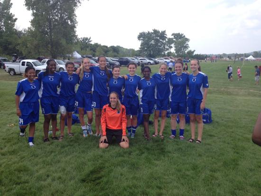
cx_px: 130
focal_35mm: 35
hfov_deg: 52.6
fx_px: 264
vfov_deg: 40.7
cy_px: 98
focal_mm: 4.28
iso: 50
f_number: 2.4
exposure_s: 1/986
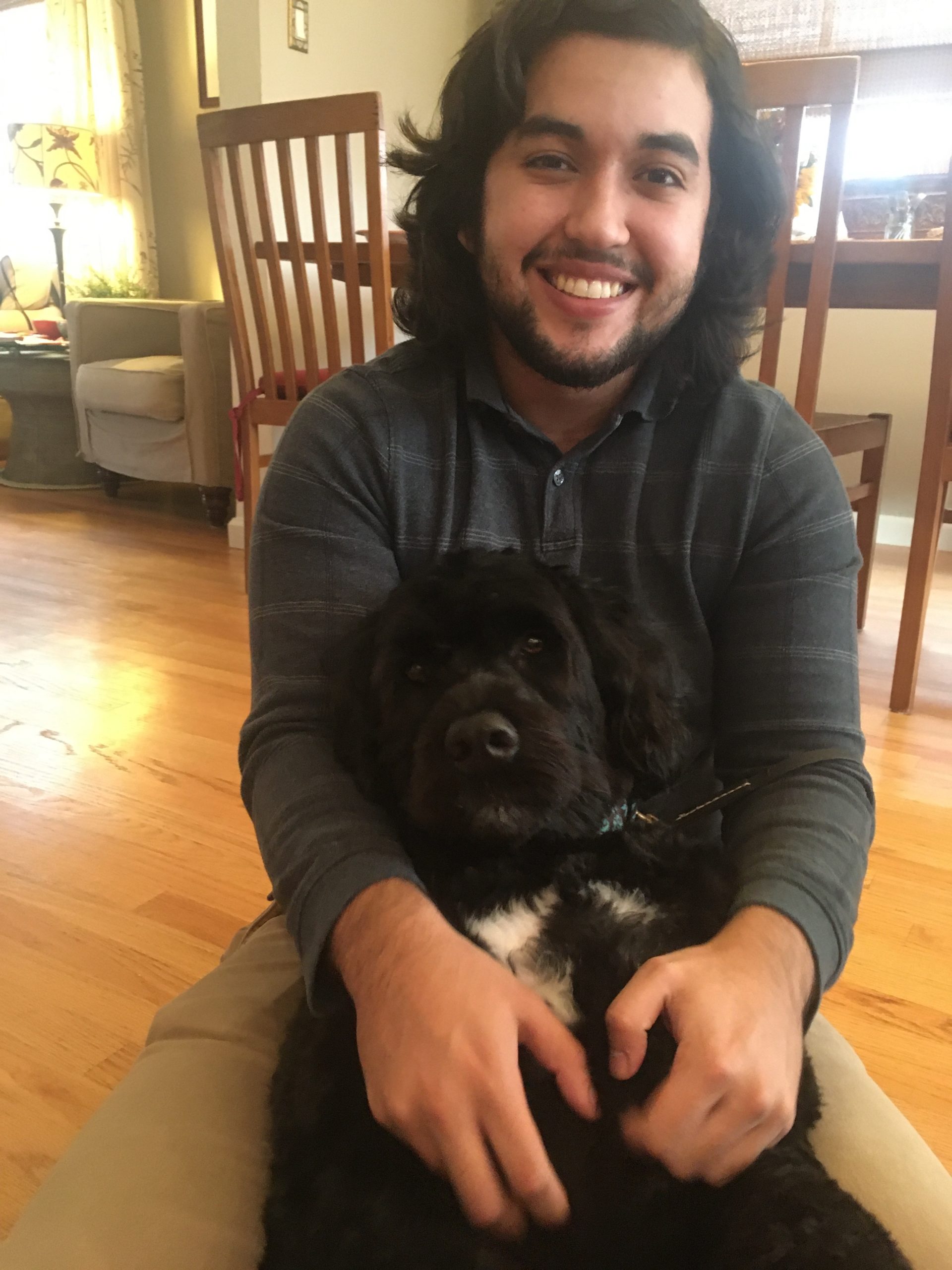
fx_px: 1063
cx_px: 476
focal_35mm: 29
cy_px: 635
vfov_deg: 61.7
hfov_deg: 48.2
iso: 250
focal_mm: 4.15
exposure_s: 1/15
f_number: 2.2
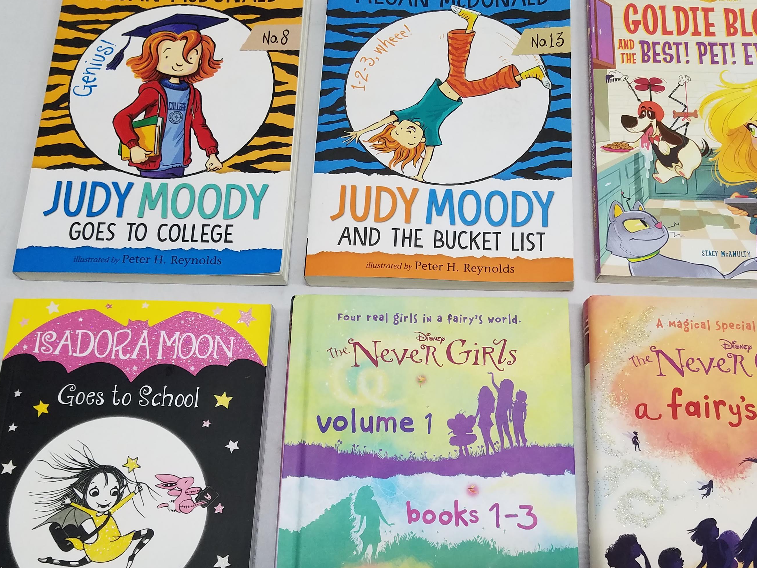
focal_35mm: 40
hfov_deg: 46.4
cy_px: 373
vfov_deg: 35.7
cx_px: 468
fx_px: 875
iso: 100
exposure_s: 1/60
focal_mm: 4.2
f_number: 1.7
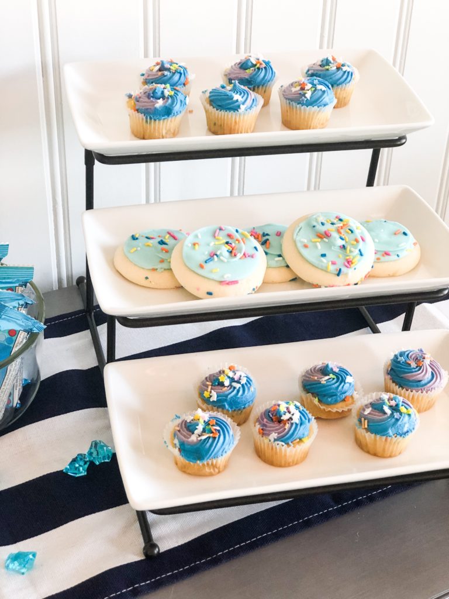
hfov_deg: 25.7
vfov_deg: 33.8
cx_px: 224
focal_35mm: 57
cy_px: 300
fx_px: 986
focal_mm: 6.6
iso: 160
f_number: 2.8
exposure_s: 1/30
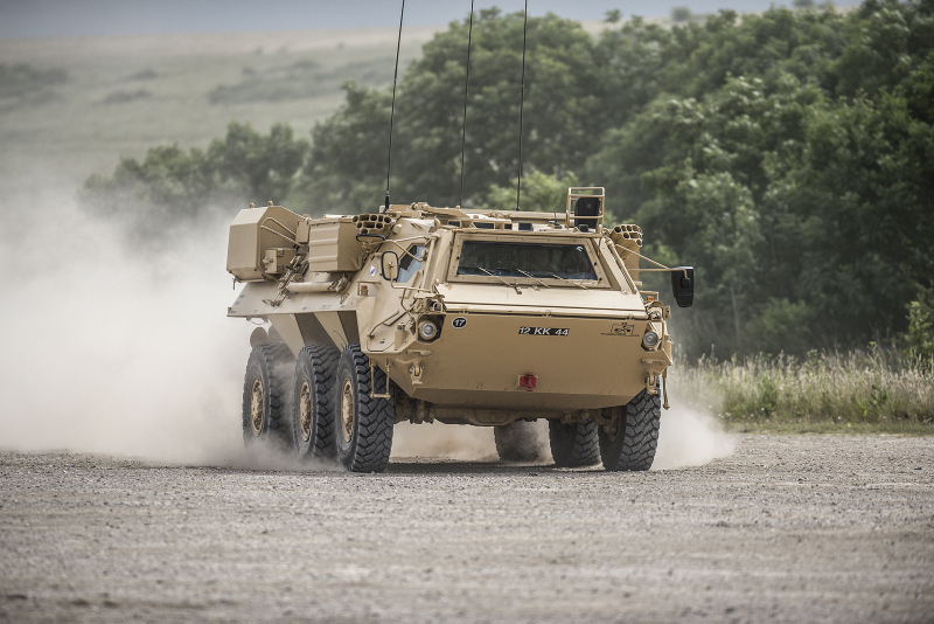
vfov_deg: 4.6
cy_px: 312
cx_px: 467
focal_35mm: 300
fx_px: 7786
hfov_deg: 6.9
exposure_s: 1/6400
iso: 320
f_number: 2.8
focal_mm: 300
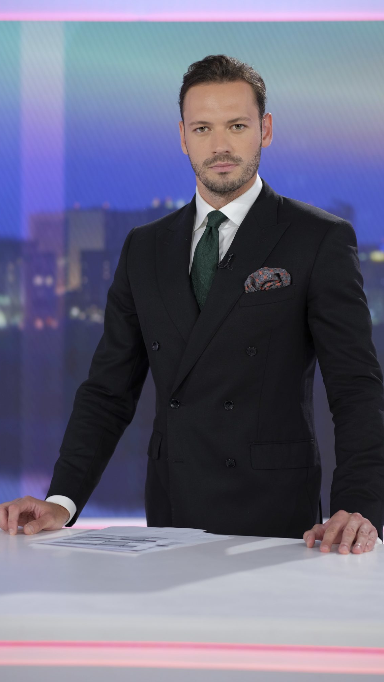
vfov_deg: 23.9
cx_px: 204
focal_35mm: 89
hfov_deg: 13.6
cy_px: 343
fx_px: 1611
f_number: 2
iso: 250
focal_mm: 56
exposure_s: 1/200
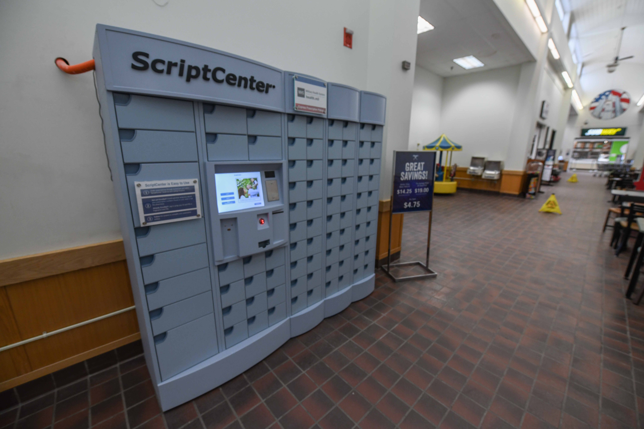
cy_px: 214
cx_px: 322
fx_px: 250
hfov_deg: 104.3
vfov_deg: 81.2
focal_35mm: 14
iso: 1000
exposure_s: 1/200
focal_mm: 14
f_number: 4.5
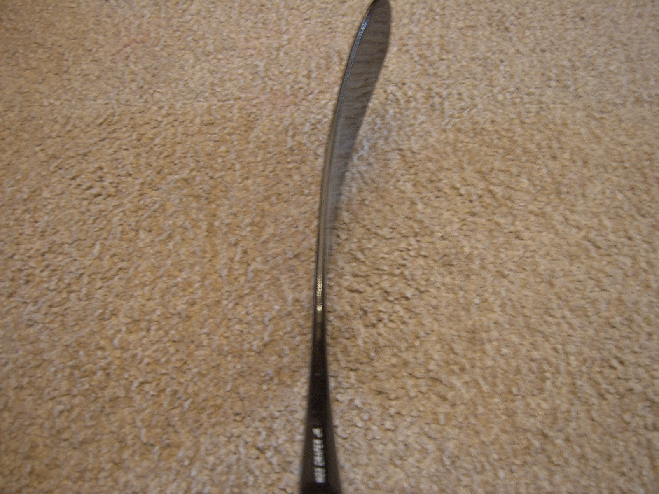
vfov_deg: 40.7
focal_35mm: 35
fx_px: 666
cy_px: 247
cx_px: 330
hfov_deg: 52.6
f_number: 2.8
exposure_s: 1/8
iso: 100
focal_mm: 5.8
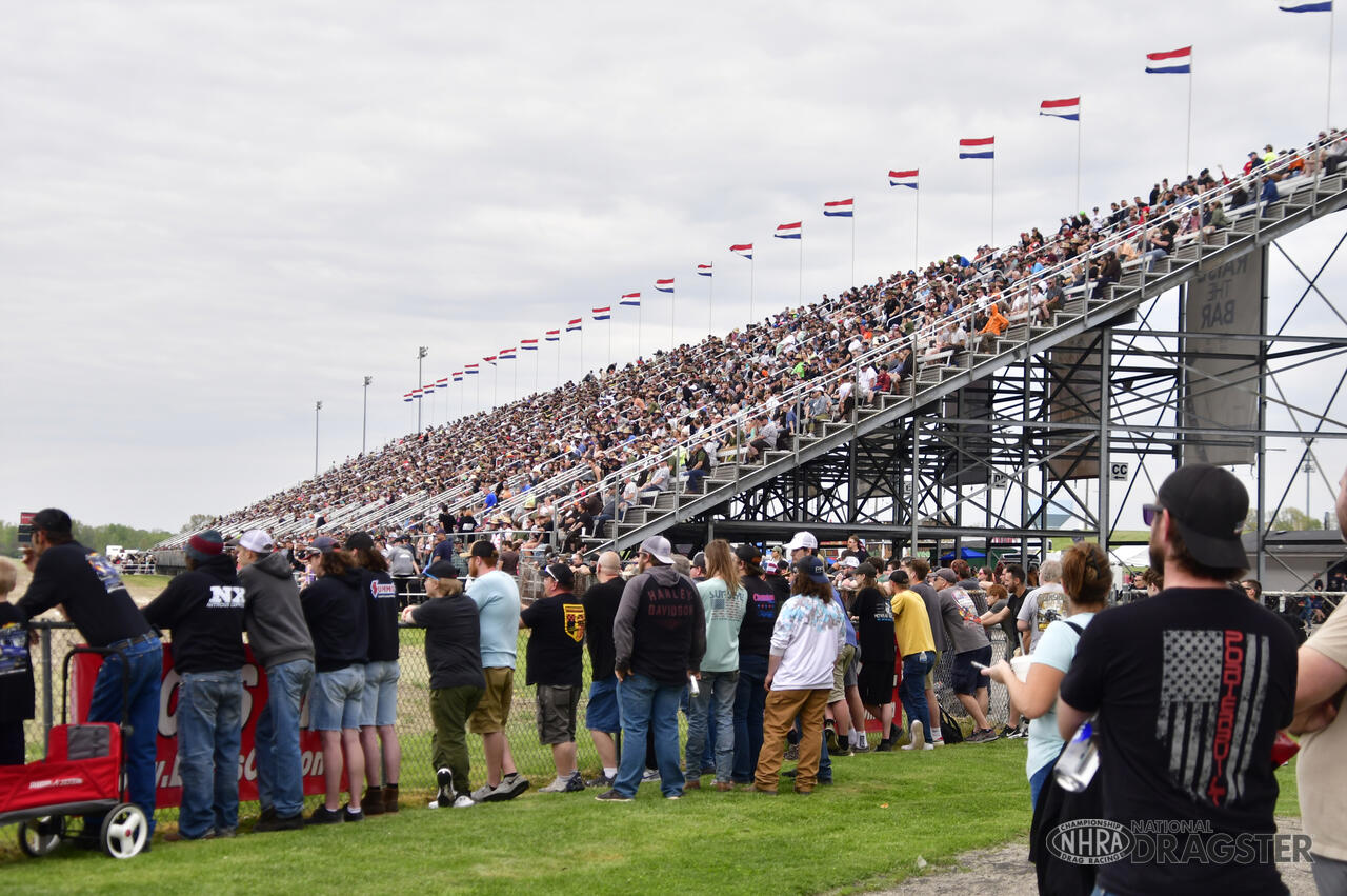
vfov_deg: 20.6
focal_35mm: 66
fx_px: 2467
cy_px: 448
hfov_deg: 30.5
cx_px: 674
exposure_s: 1/1000
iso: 400
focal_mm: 44
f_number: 4
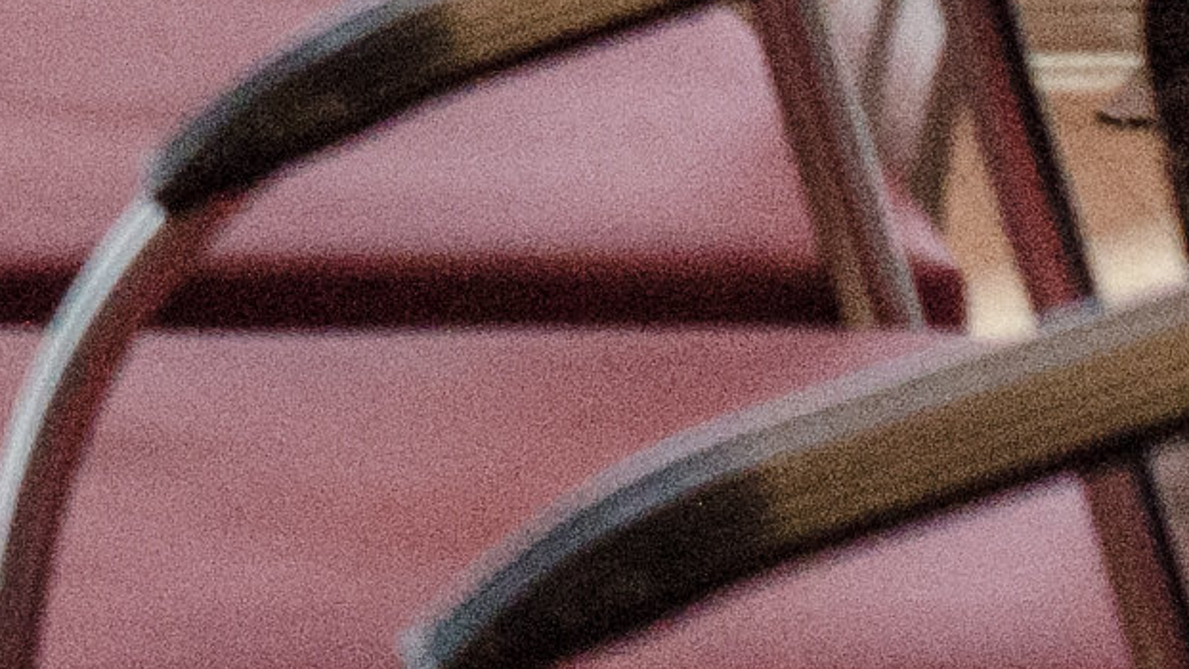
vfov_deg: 2.4
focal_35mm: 497
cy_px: -1770
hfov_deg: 4.3
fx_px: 15671
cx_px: -654
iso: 800
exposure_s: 1/200
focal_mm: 40
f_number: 5
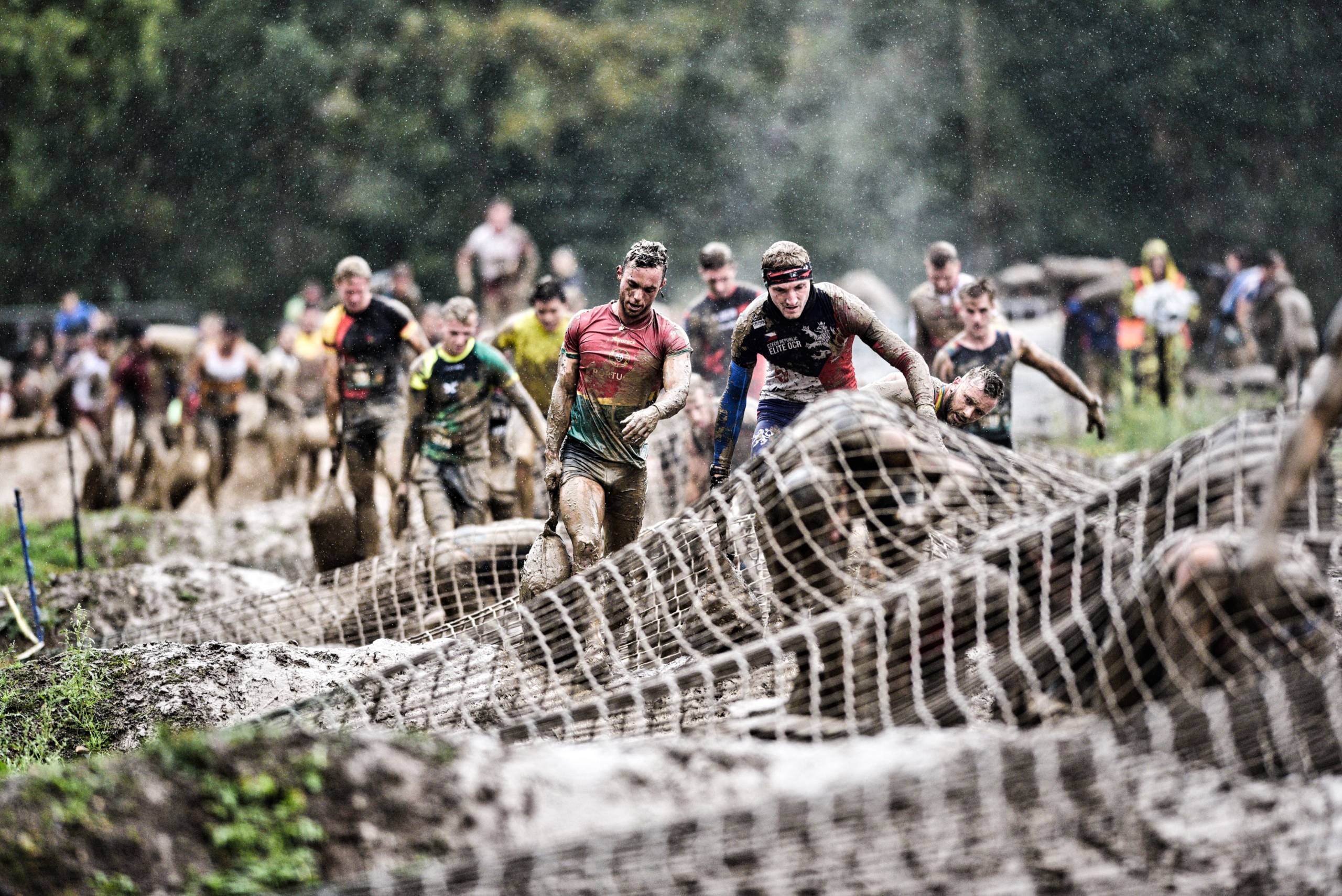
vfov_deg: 4.6
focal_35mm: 300
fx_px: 11187
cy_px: 448
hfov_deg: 6.9
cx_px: 671
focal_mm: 300
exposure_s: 1/4000
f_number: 2.8
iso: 1600
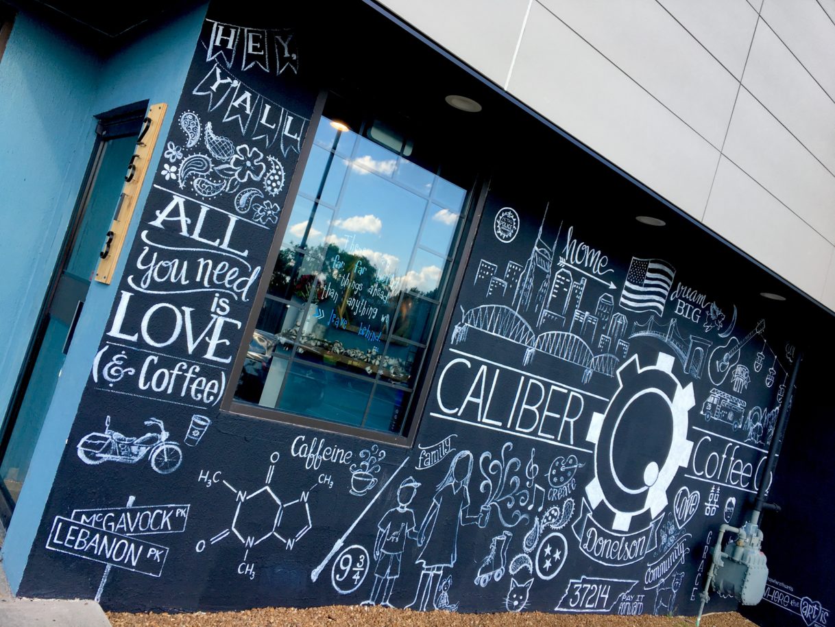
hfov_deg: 61.6
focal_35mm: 29
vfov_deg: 48.2
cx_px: 418
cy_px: 314
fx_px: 700
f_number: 2.2
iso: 25
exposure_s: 1/300
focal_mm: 4.15
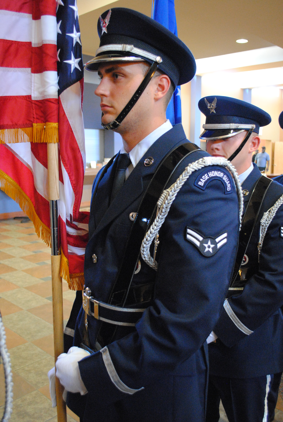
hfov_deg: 40.1
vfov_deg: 57.2
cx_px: 142
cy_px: 211
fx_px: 388
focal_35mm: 33
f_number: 4
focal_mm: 22
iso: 1600
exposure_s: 1/15
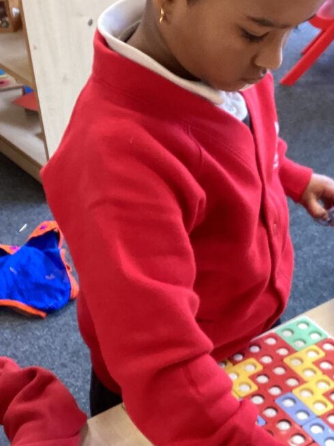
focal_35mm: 62
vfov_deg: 31.1
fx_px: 798
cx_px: 285
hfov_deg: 23.2
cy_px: 261
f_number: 2.4
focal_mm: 3.3
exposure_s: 1/50
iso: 200
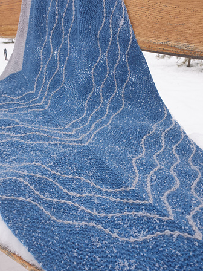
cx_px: 101
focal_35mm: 29
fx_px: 227
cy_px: 145
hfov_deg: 48.2
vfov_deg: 61.6
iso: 50
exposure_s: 1/50
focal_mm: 4.3
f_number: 2.4
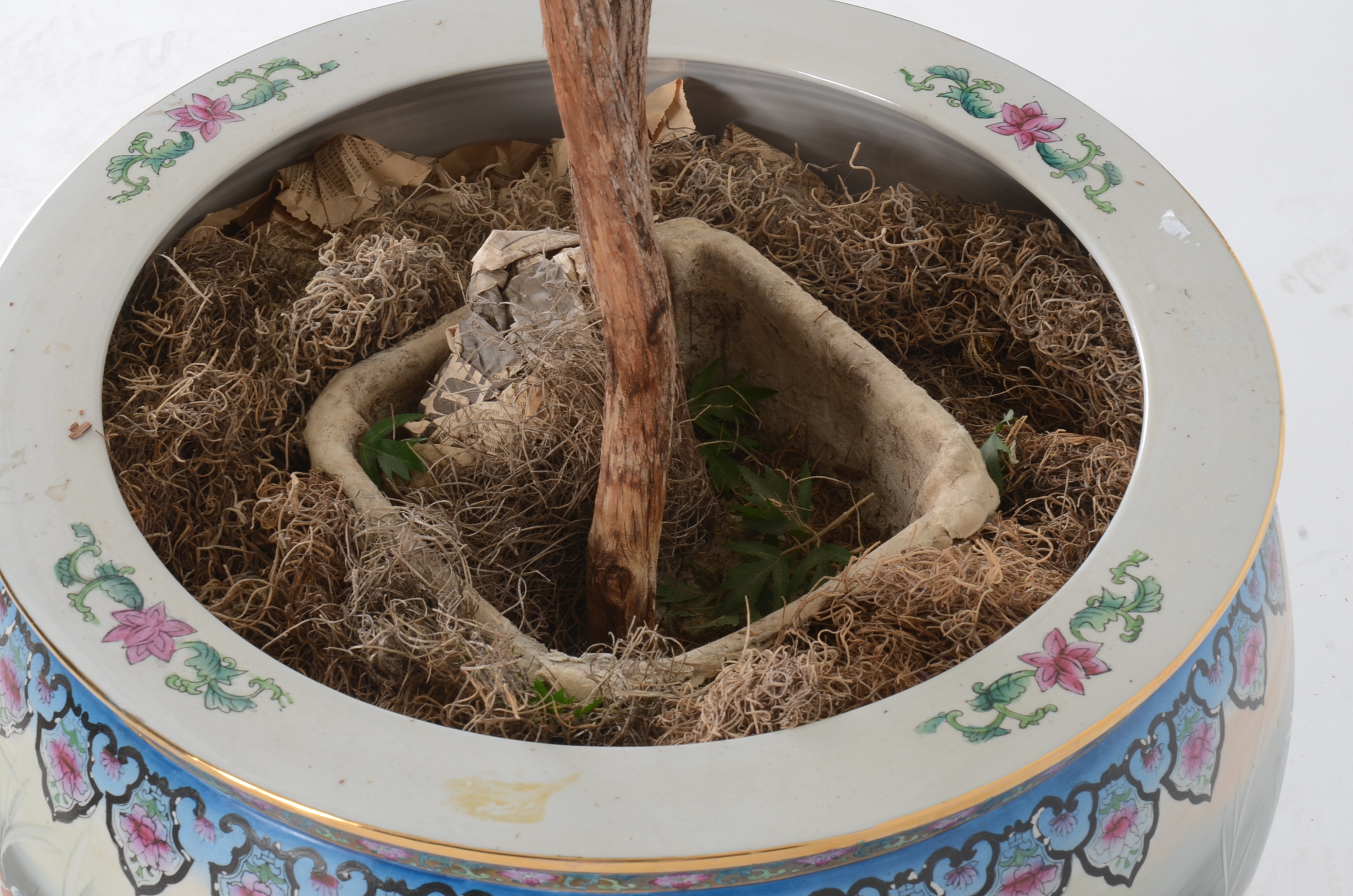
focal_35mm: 105
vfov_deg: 13.0
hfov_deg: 19.5
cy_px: 448
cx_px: 676
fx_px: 3938
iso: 160
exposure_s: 1/80
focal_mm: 70
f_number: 16
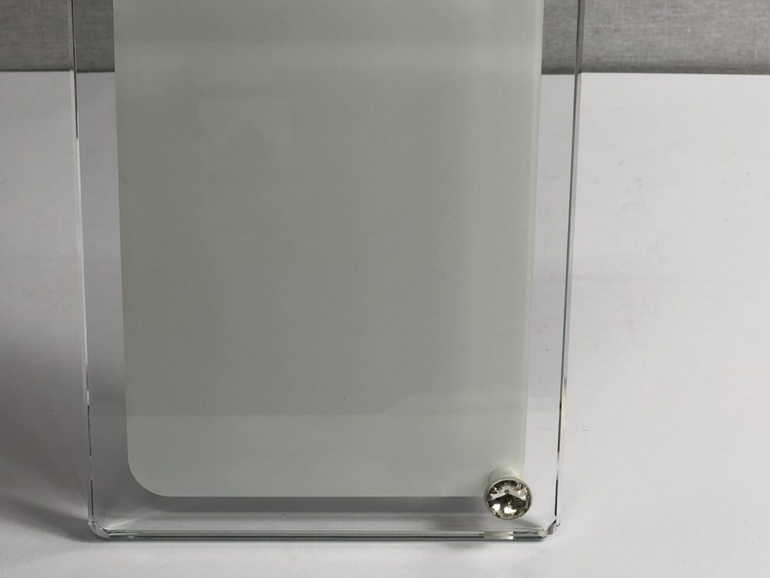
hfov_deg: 24.4
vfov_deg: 18.4
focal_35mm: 80
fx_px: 1780
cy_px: 203
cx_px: 326
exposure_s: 1/100
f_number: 2.4
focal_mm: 6
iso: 20
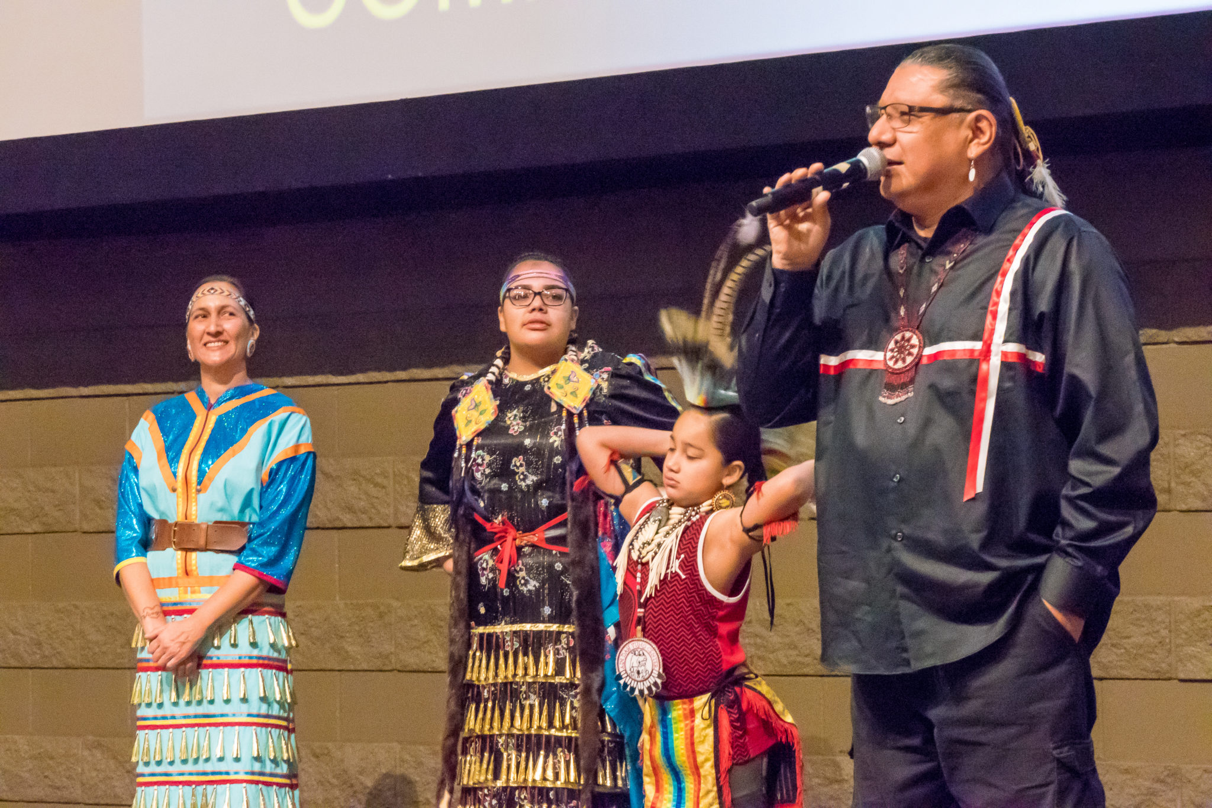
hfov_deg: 18.4
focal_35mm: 111
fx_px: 3736
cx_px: 606
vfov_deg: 12.3
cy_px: 404
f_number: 6.3
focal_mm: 40.7
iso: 6400
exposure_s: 1/25
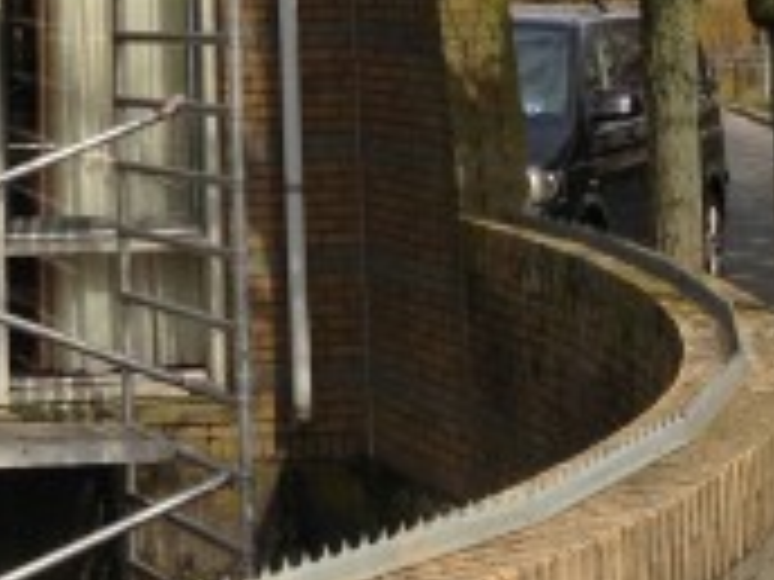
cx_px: -202
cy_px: -265
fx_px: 2750
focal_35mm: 123
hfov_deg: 15.3
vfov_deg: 11.6
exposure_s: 1/1290
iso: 50
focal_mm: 4.13
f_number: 2.4
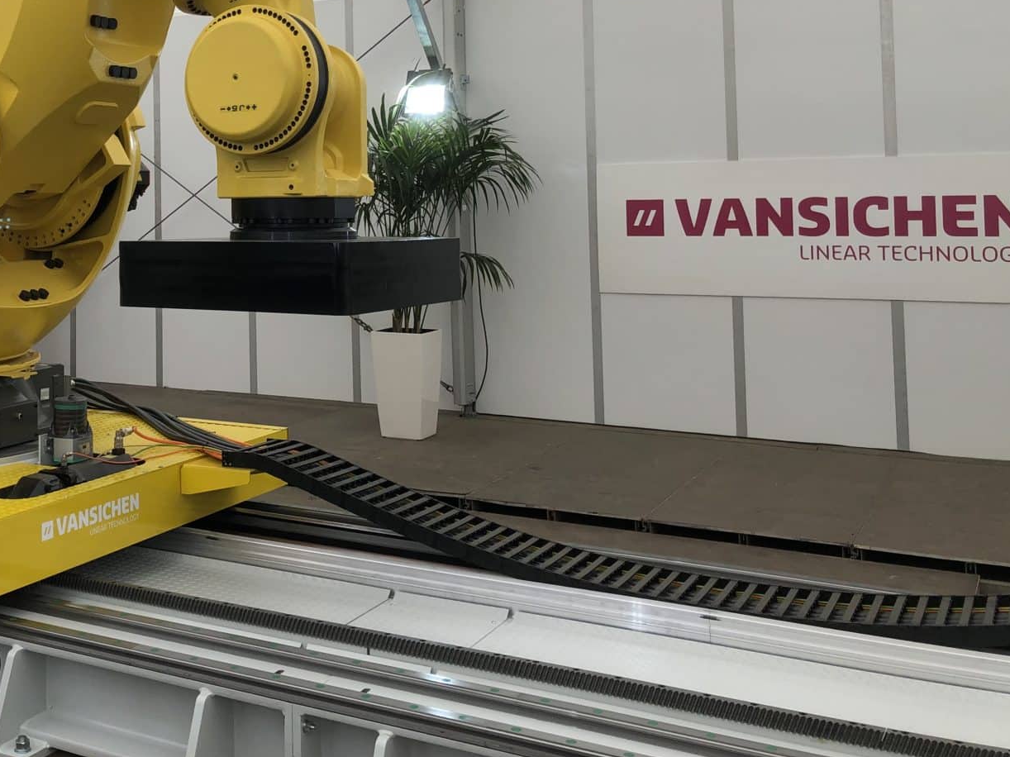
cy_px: 164
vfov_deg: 32.1
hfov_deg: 41.4
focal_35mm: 44
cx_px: 222
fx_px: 1284
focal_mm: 4
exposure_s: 1/222
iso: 20
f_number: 1.8
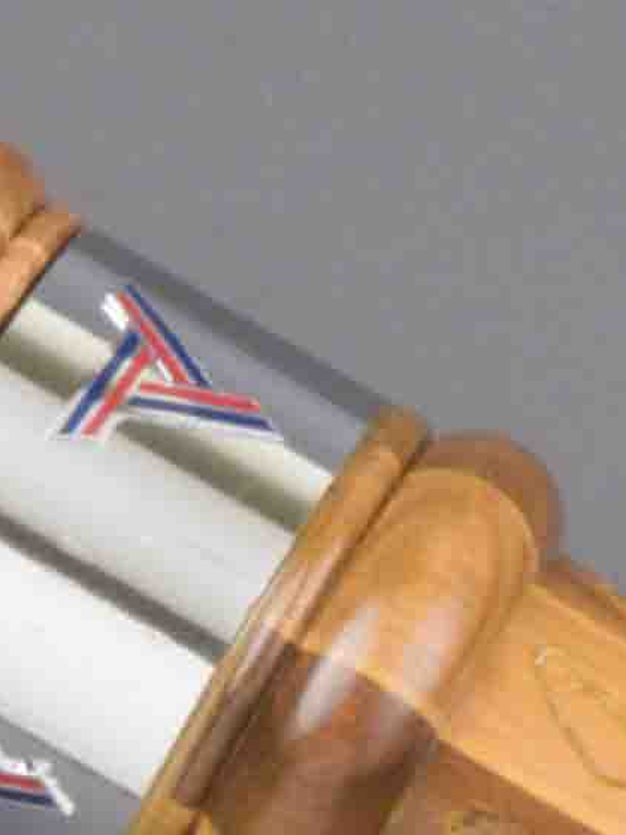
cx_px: 858
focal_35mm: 553
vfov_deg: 3.6
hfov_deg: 2.7
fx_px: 13339
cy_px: 883
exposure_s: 1/1.25
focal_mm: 50
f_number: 18
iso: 200
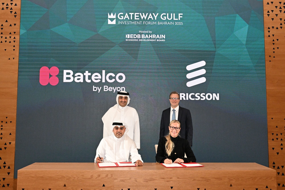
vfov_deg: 36.8
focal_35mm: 36
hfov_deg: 53.1
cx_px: 142
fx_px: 285
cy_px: 95
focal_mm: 24
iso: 3200
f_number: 6.3
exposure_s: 1/200
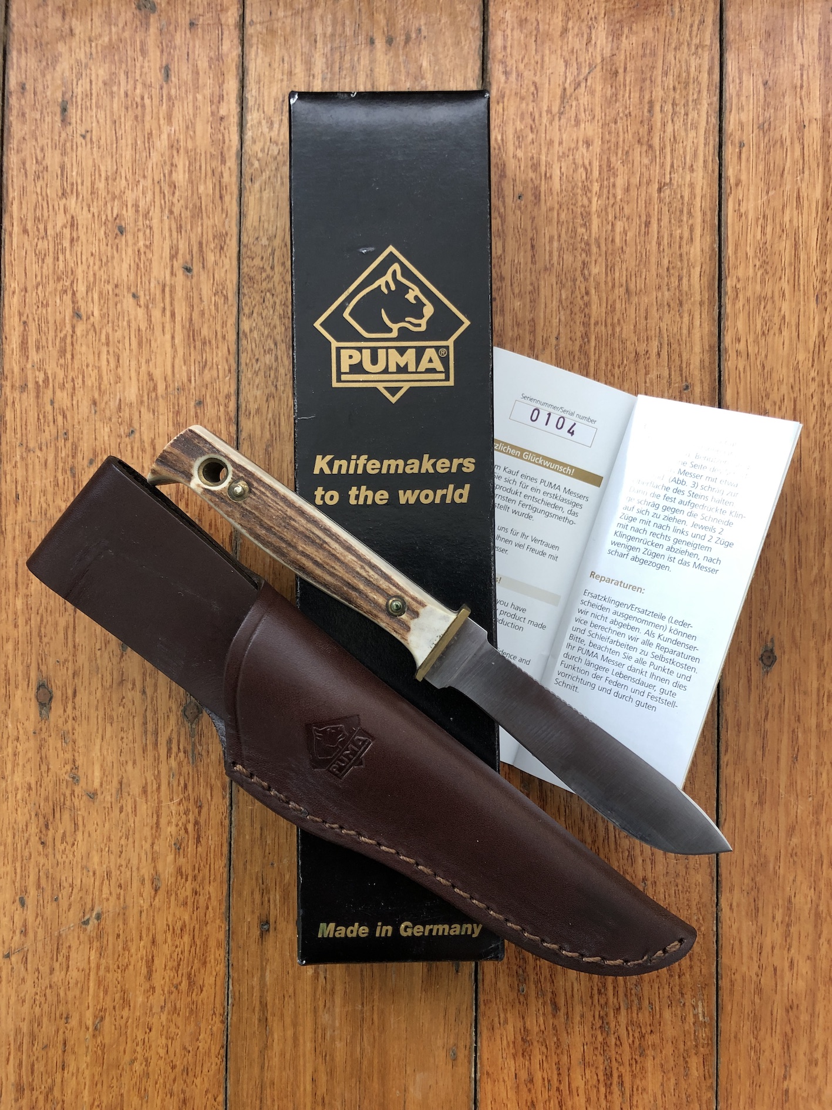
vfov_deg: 63.5
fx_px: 898
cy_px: 555
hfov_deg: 49.7
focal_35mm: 28
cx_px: 416
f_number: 1.8
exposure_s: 1/20
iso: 40
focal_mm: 3.99
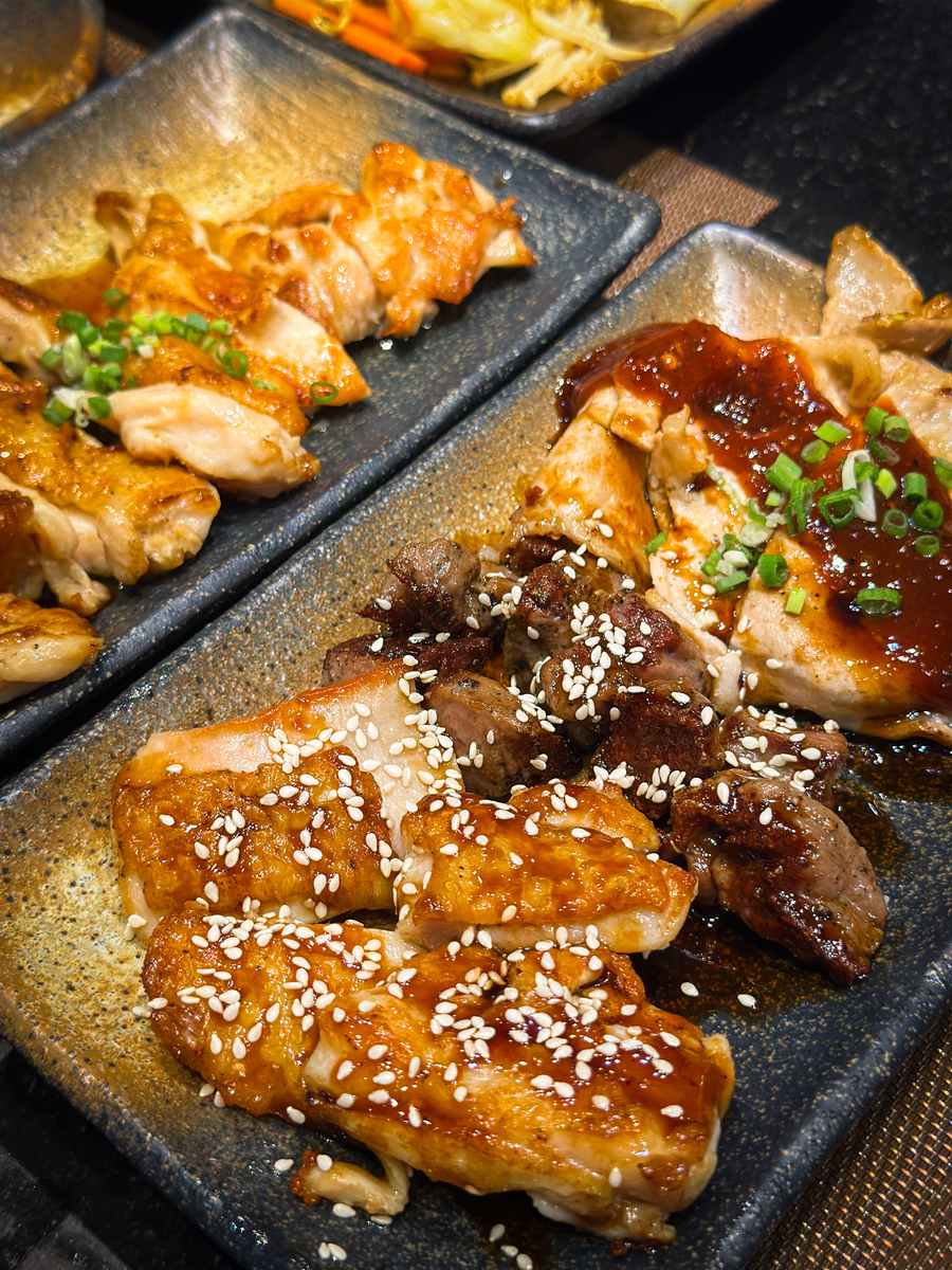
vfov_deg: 39.7
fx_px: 1760
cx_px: 476
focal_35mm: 48
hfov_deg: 30.3
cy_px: 635
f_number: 1.8
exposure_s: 1/105
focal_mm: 6.86
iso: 160
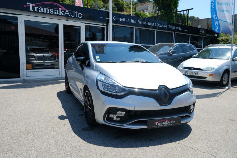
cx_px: 118
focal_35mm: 30
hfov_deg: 61.9
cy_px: 79
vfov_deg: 43.6
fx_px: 197
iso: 200
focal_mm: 20
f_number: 5.6
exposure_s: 1/600
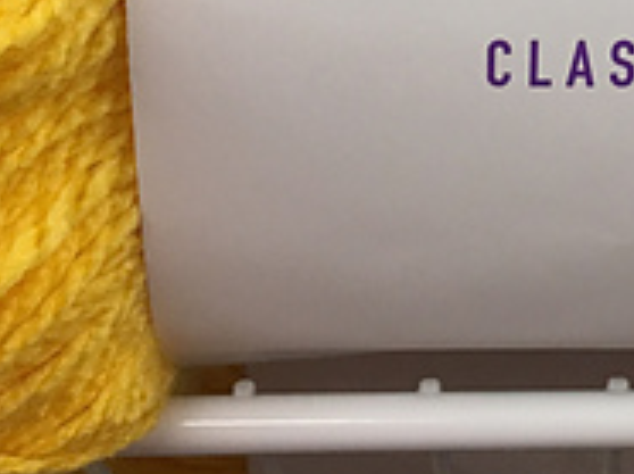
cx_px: 637
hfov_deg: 19.1
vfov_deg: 14.4
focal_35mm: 100
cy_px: -48
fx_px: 1829
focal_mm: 4.15
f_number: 2.2
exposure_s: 1/30
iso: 40
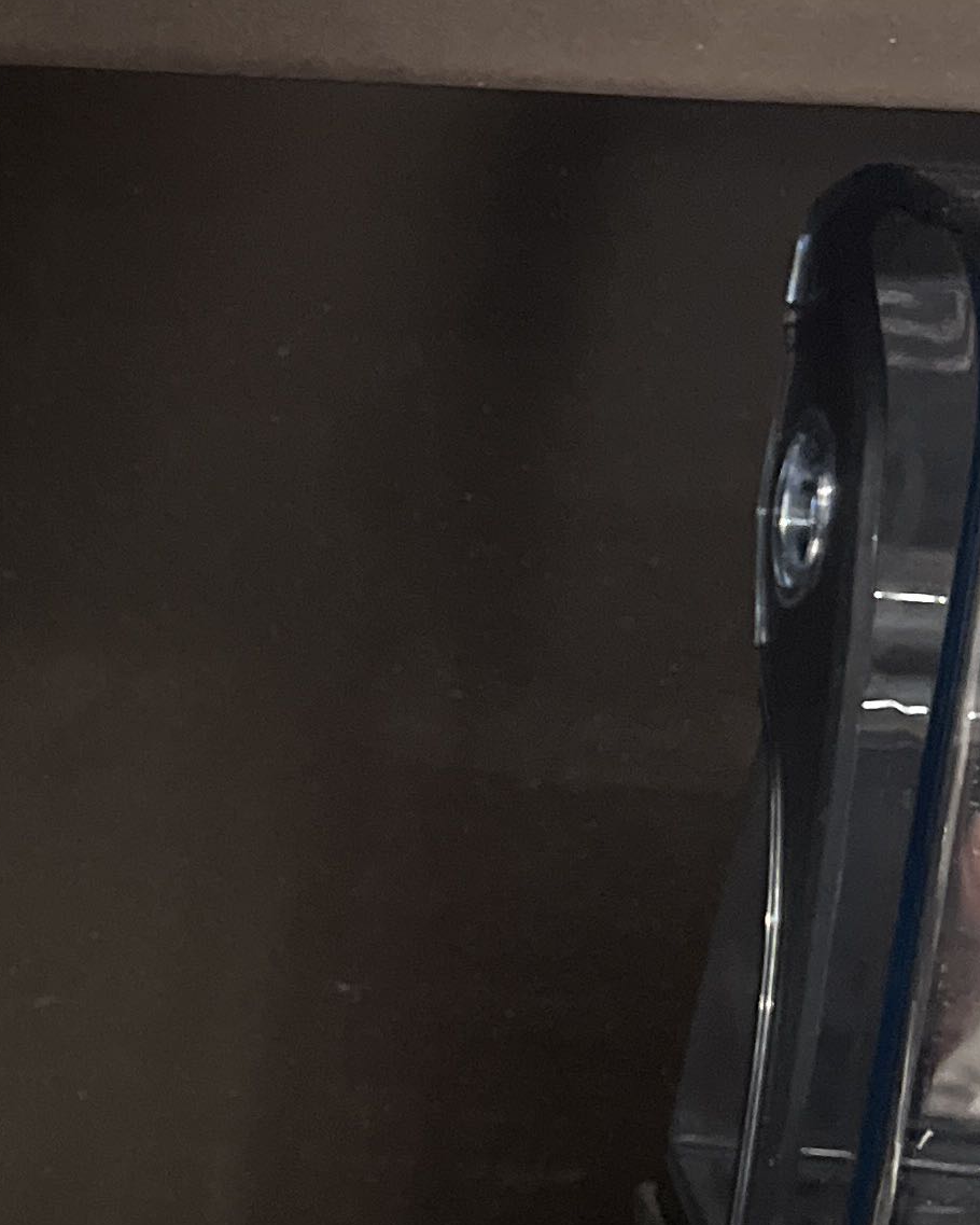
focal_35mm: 90
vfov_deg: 21.1
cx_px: -593
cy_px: 921
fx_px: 3262
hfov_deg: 15.4
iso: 640
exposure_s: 1/33
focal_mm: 5.7
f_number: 1.5
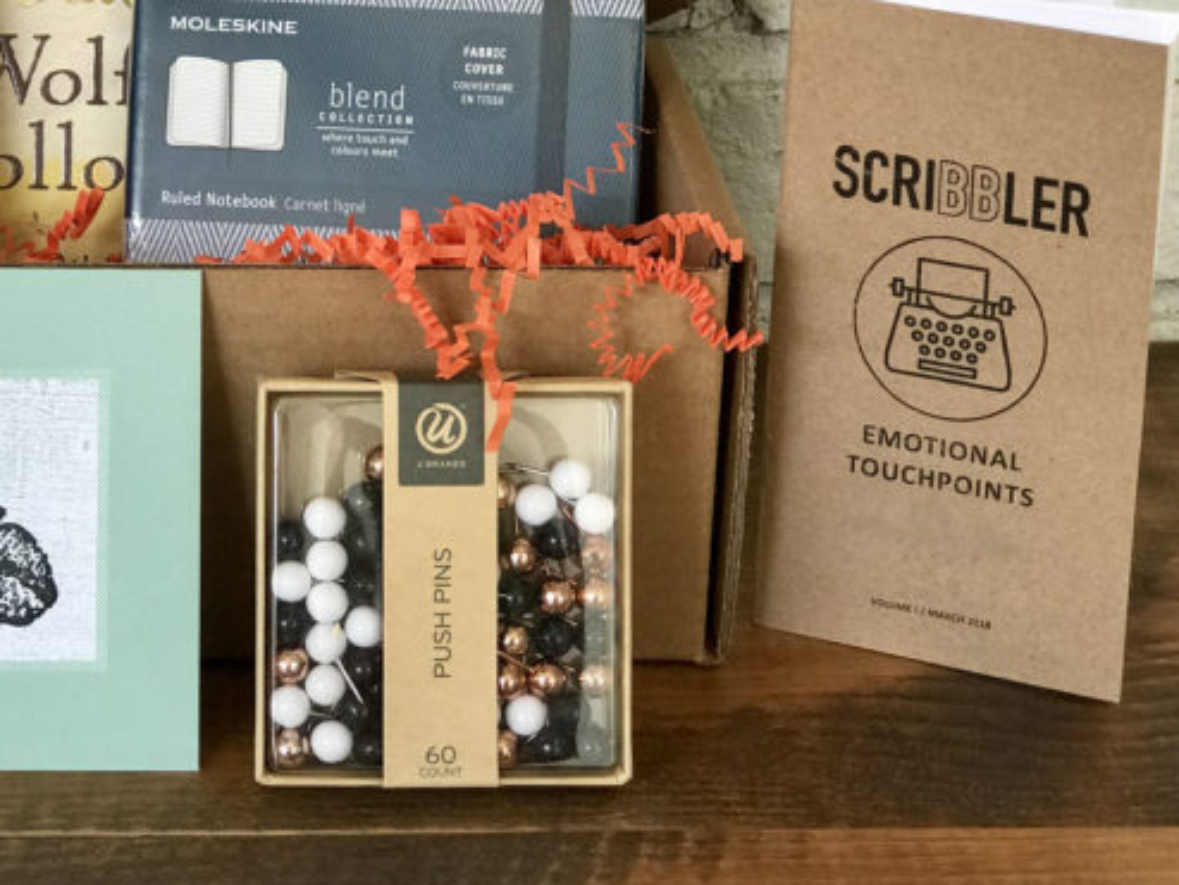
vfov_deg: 15.6
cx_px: 280
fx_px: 3203
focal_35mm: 94
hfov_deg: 20.7
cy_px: 194
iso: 50
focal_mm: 6.6
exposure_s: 1/60
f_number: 2.8
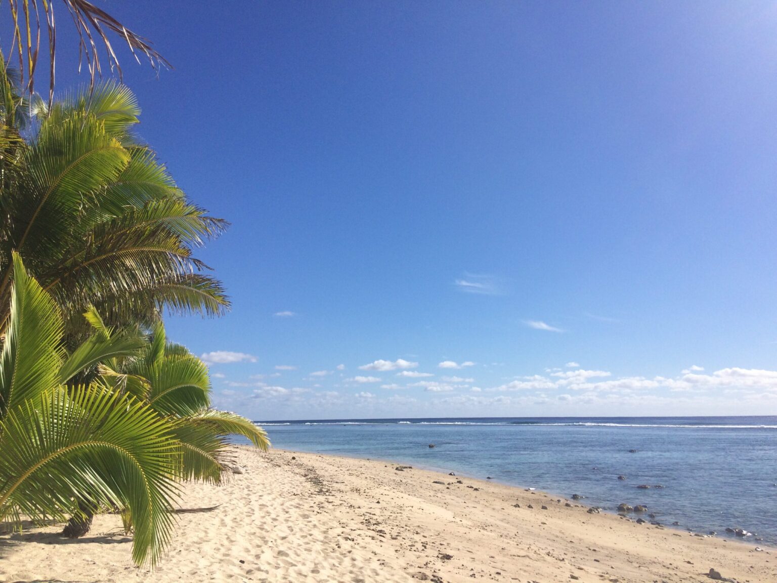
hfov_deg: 61.7
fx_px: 651
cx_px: 388
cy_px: 292
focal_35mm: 29
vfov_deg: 48.2
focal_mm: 4.15
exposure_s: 1/4566
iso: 32
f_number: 2.2
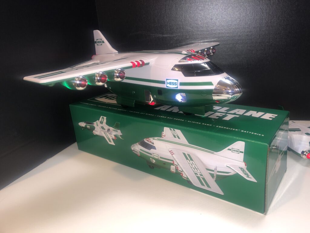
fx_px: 251
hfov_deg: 63.4
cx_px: 155
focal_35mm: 28
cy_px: 116
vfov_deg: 49.7
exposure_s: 1/22
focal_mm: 4
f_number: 1.8
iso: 25
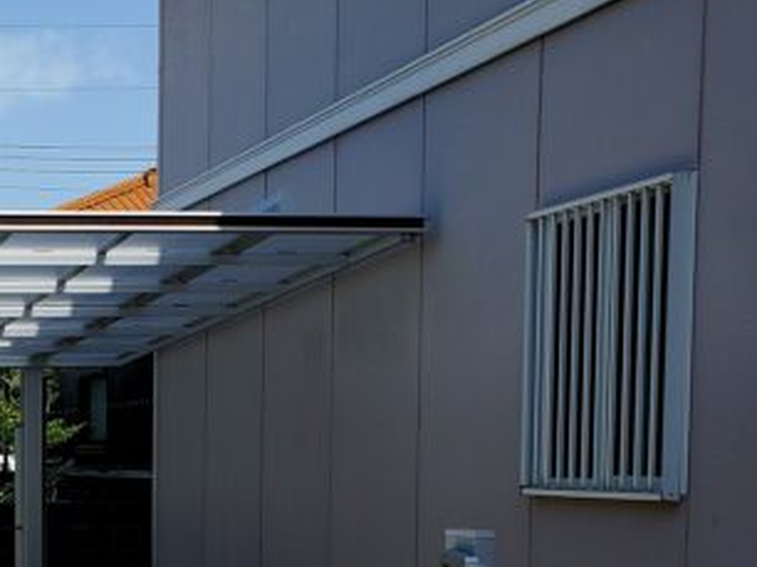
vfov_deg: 20.9
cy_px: 560
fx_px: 1486
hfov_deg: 25.9
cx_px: -119
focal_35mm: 68
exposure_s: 1/1667
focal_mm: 4.3
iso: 50
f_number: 2.4
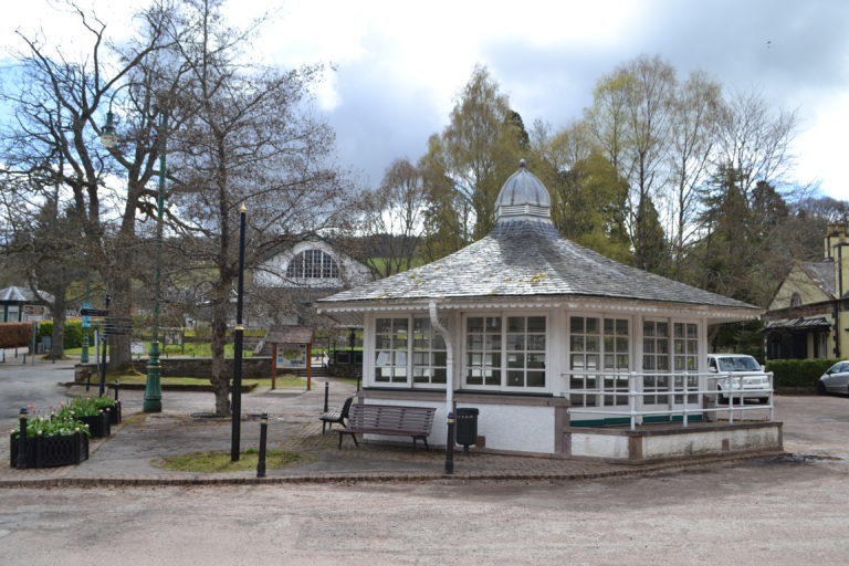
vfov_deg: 43.6
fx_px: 707
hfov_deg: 61.9
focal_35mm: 30
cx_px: 424
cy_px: 283
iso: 100
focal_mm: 20
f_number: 8
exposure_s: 1/250
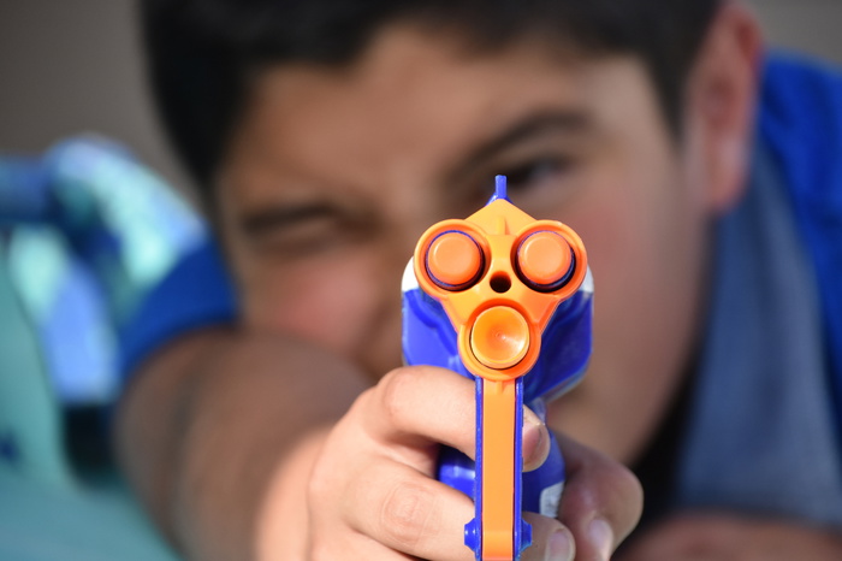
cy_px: 280
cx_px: 421
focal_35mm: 450
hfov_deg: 4.6
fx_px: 10520
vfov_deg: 3.1
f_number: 8
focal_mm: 300
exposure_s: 1/1000
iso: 800
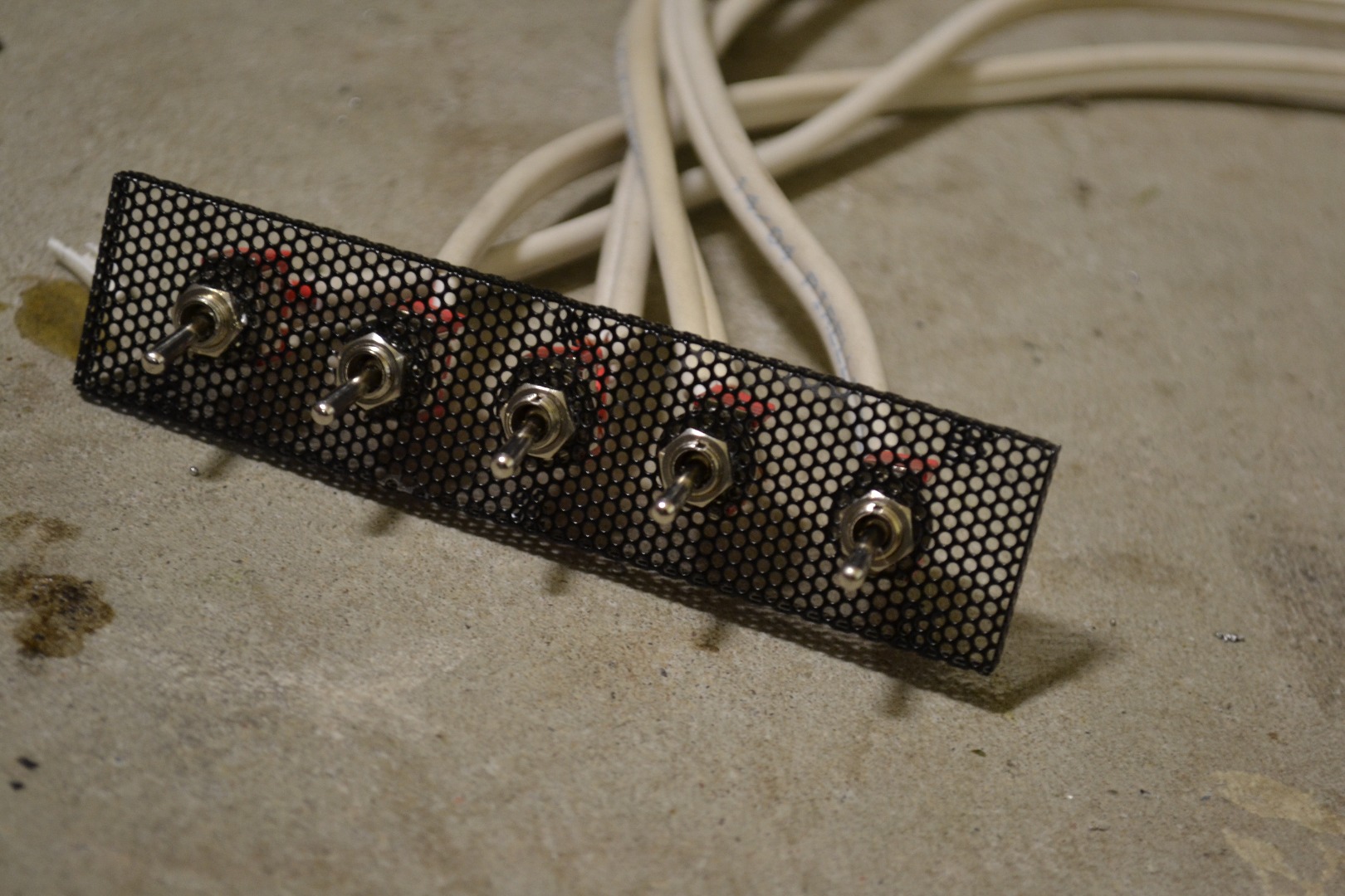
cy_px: 448
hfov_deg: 26.0
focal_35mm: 78
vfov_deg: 17.5
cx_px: 672
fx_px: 2914
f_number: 5.6
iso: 800
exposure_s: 1/4
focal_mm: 52
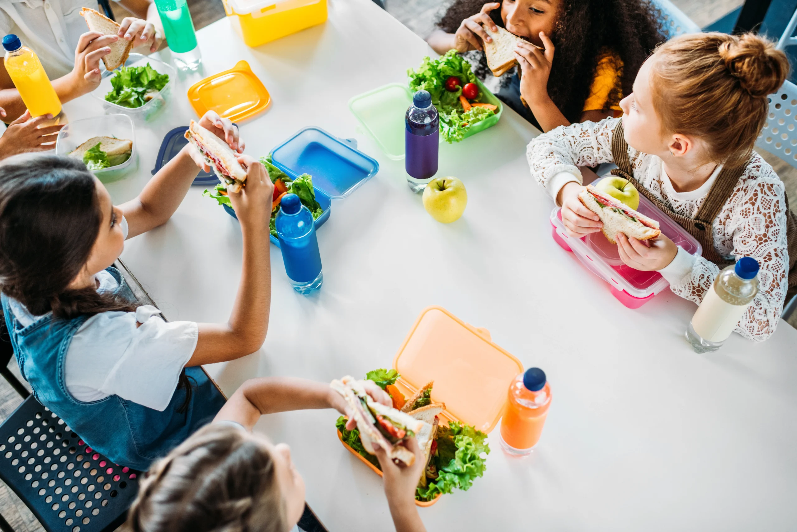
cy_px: 266
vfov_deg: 37.9
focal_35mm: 35
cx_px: 398
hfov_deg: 54.4
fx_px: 775
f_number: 2.5
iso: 1000
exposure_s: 1/250
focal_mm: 35
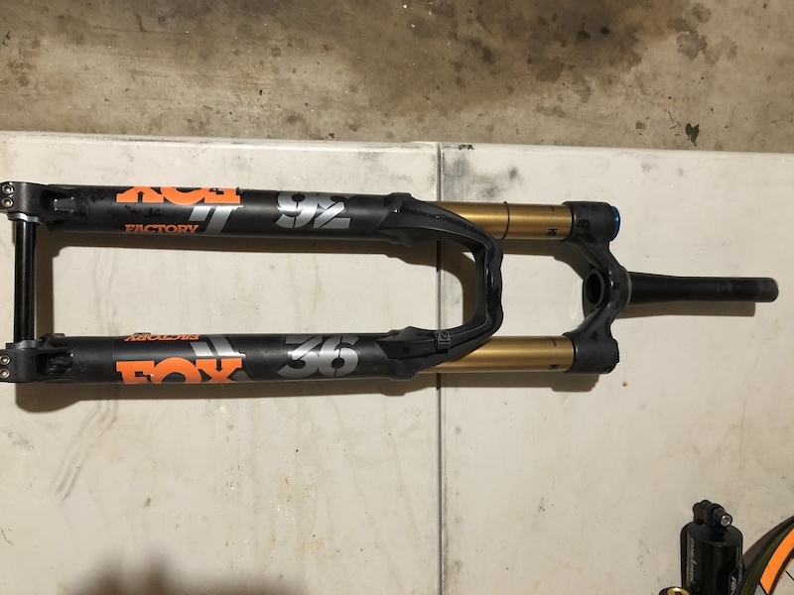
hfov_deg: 63.4
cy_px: 298
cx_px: 397
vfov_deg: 49.7
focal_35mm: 28
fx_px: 642
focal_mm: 4
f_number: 1.8
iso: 100
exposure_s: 1/9
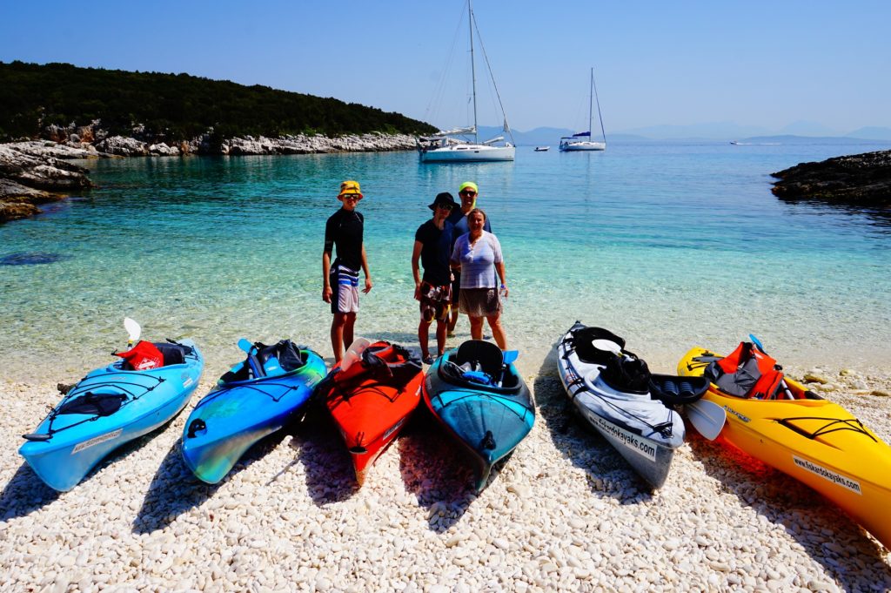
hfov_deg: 70.5
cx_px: 446
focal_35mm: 26
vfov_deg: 50.3
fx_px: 631
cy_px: 296
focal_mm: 17
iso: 100
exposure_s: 1/160
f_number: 14
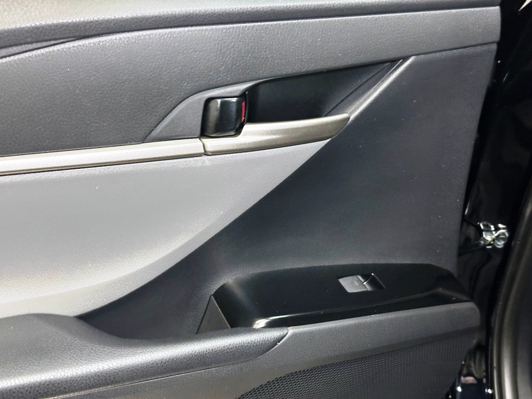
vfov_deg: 30.3
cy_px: 200
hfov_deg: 39.7
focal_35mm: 48
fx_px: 738
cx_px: 266
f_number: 1.78
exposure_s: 1/30
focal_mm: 6.86
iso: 640
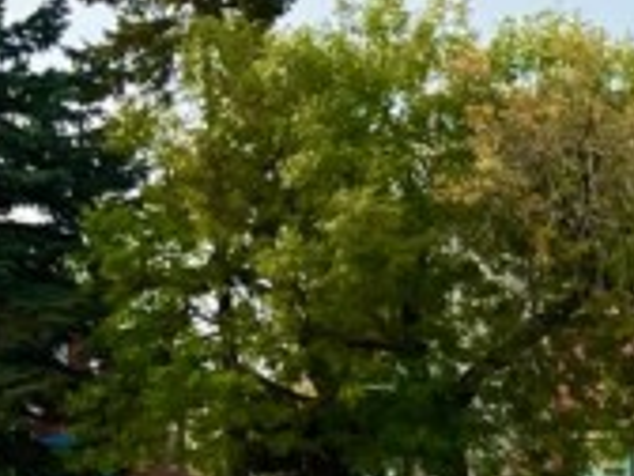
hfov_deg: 12.5
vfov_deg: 10.5
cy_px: 661
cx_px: 1315
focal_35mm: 137
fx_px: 2509
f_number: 1.6
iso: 50
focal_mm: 5.1
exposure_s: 1/2967
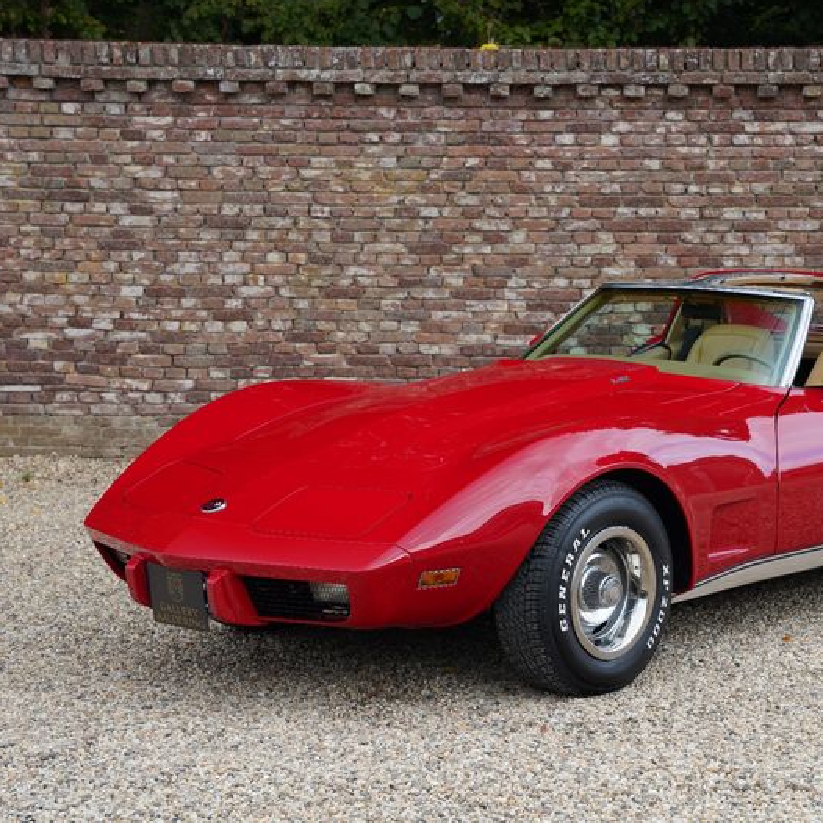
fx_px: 2259
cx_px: 584
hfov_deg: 20.5
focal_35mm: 84
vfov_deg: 20.6
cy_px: 408
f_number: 6.3
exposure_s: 1/80
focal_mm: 65
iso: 100
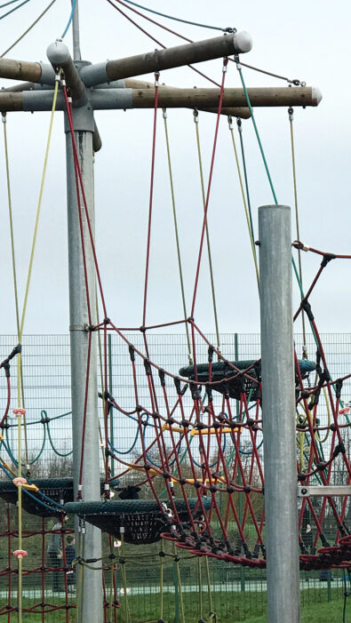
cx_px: 341
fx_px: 2247
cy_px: 473
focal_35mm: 136
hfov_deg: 8.9
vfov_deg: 15.7
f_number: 2.8
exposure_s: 1/100
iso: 20
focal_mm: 6.6
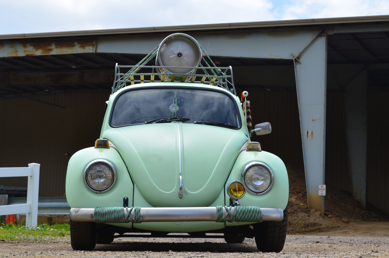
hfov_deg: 29.3
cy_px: 129
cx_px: 194
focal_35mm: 69
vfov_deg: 19.6
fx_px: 744
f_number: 11
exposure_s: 1/160
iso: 100
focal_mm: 46
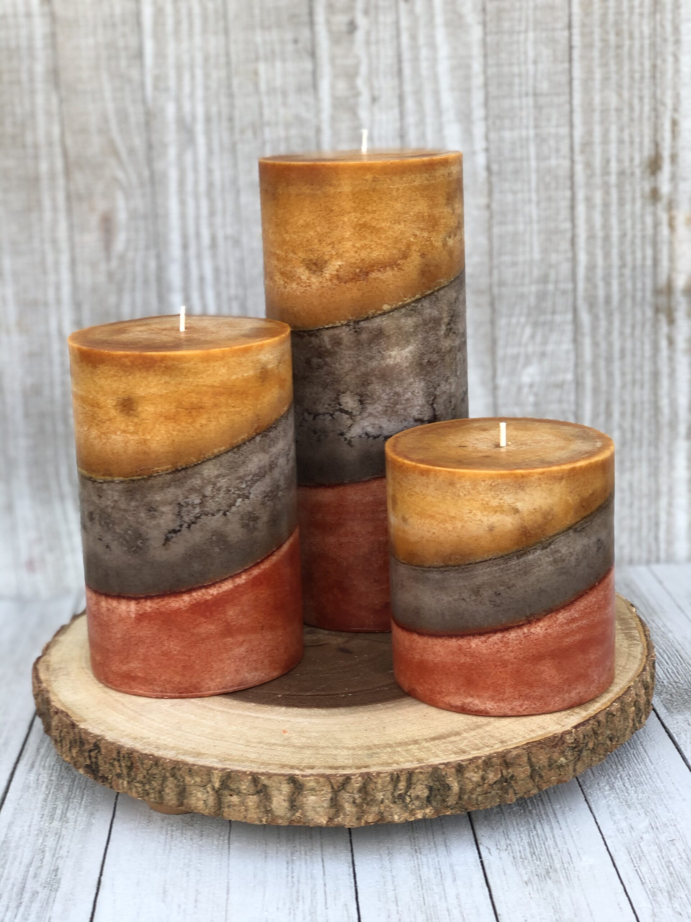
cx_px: 346
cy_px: 461
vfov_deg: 33.8
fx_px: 1517
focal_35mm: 57
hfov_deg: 25.7
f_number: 2.8
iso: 25
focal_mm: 6.6
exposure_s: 1/120
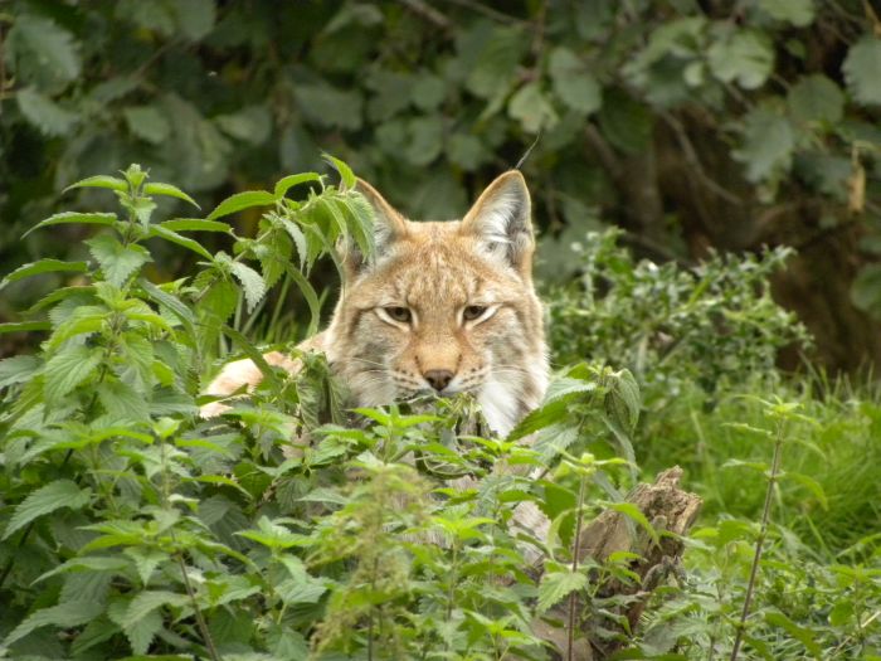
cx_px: 440
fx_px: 15881
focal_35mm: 624
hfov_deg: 3.2
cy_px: 330
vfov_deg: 2.4
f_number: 5
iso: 400
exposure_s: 1/190
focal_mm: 110.4
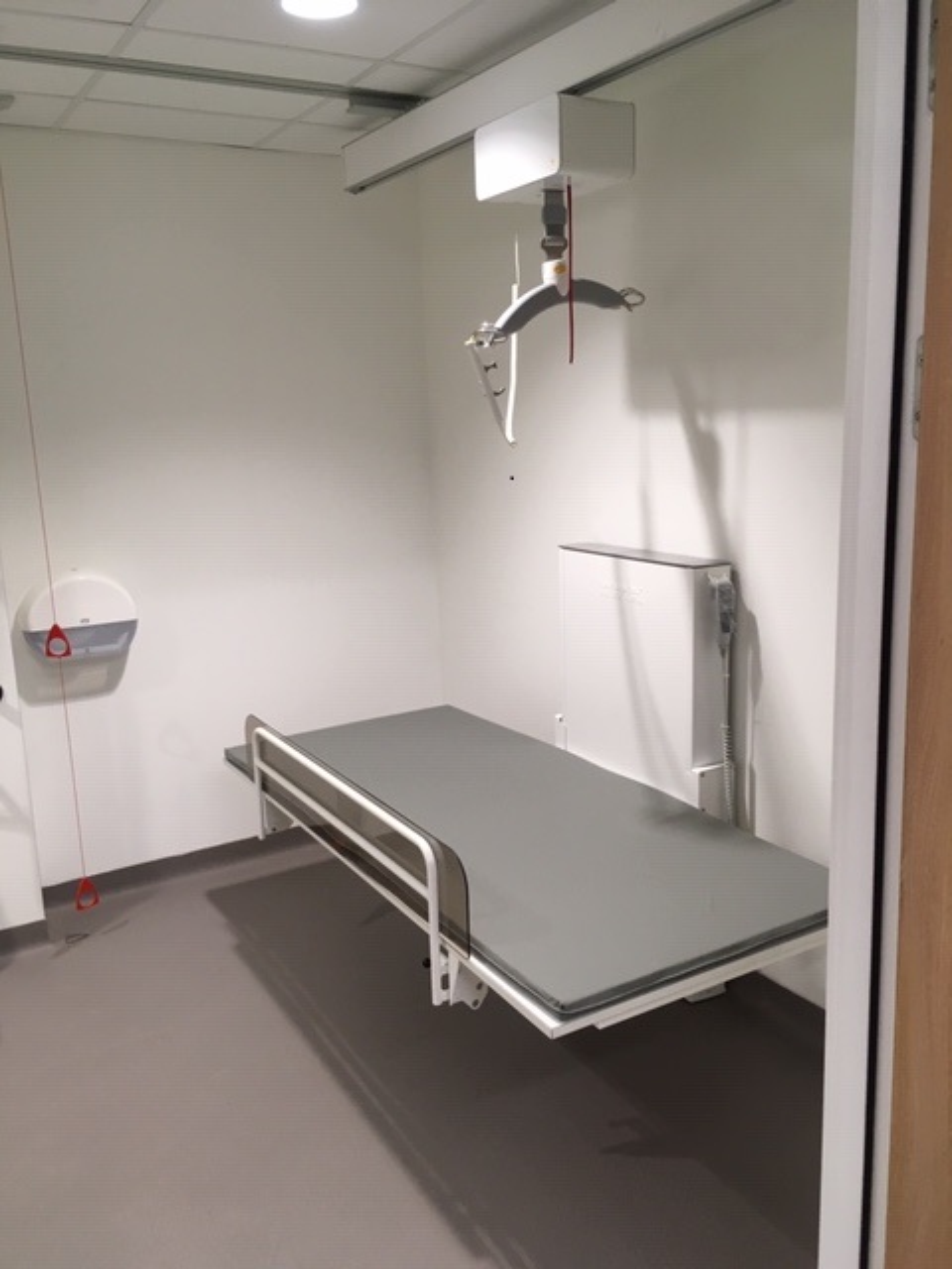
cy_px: 634
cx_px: 476
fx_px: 1063
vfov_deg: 61.7
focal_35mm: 29
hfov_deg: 48.2
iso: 50
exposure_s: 1/33
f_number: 2.2
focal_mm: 4.15
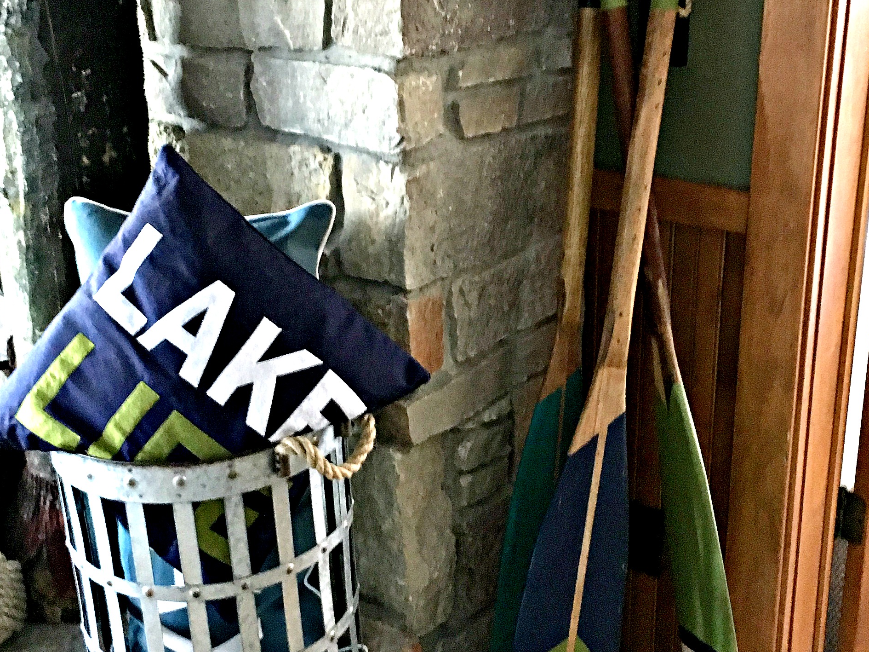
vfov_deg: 30.3
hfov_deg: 39.7
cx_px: 419
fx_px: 1205
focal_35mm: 48
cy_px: 308
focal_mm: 4.15
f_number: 2.2
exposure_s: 1/15
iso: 400
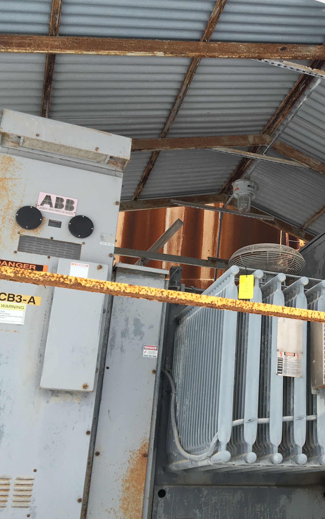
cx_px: 316
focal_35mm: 47
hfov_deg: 26.2
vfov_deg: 42.6
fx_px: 666
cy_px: 262
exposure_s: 1/256
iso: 25
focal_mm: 4.15
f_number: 2.2
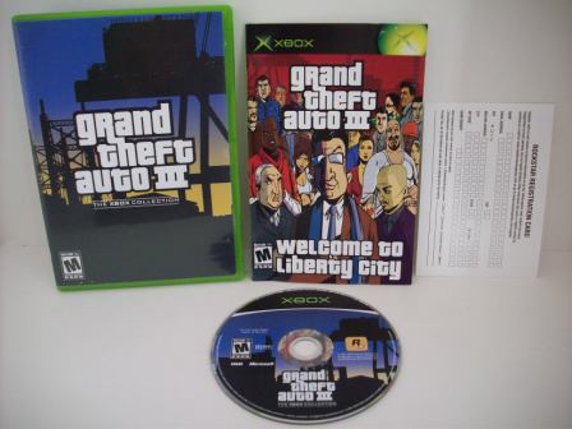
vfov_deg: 38.7
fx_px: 611
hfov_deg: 50.1
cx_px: 286
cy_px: 214
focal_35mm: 37
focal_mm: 6.2
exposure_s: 1/25.6
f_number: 2.8
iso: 160
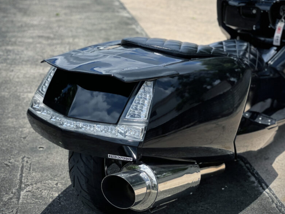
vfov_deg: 21.6
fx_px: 560
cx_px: 149
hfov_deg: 28.6
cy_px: 98
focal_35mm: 68
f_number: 2
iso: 32
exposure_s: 1/1712
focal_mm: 6
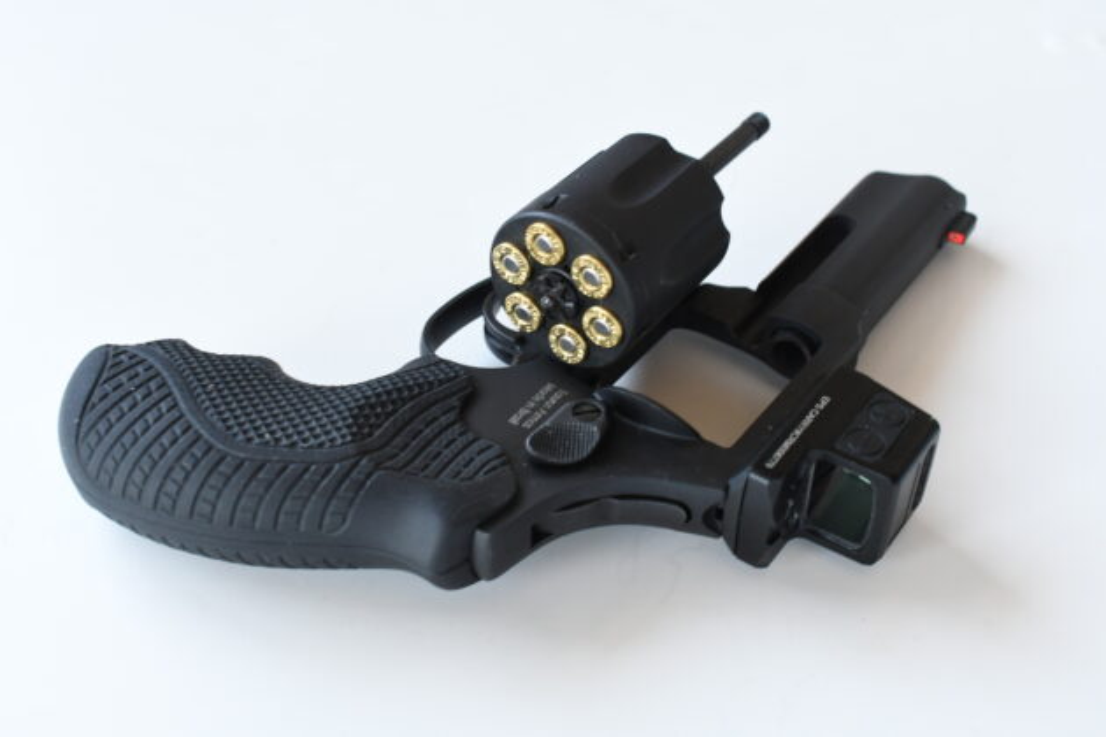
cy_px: 368
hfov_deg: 43.6
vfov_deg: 29.9
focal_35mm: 45
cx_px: 553
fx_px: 1382
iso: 1250
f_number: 8
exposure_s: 1/30
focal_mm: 30
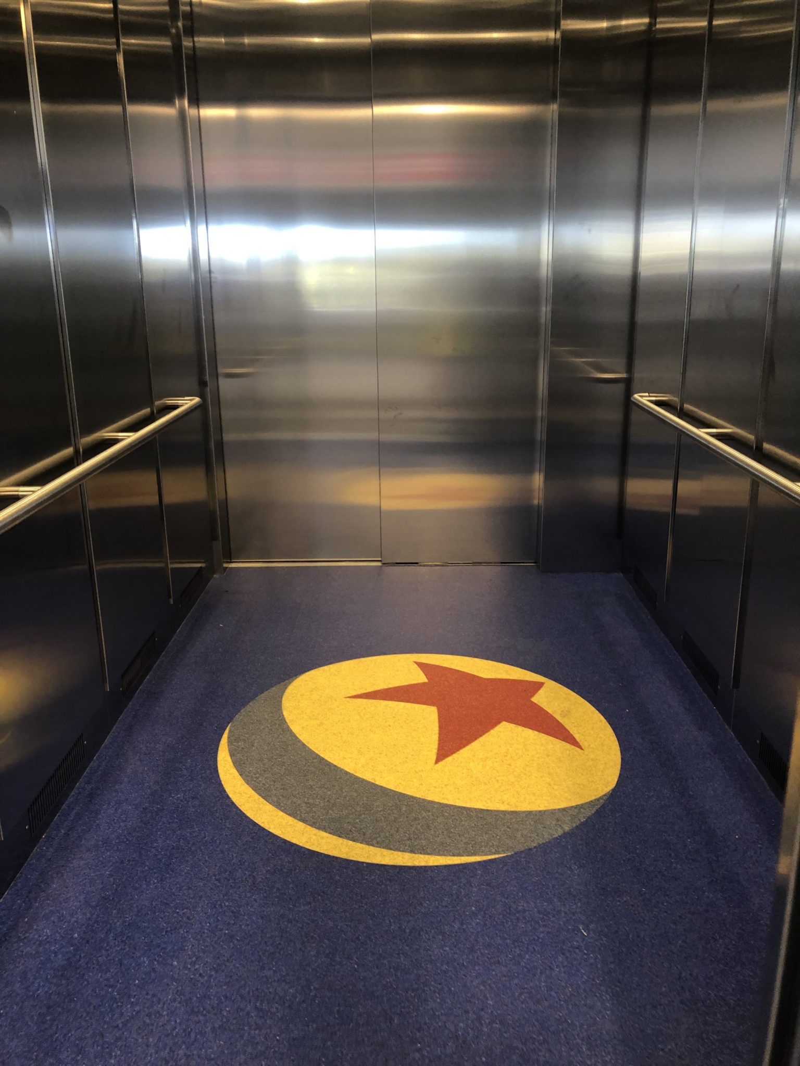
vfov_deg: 63.4
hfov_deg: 49.7
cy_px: 533
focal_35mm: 28
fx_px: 863
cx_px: 400
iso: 50
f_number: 1.8
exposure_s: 1/16
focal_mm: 4
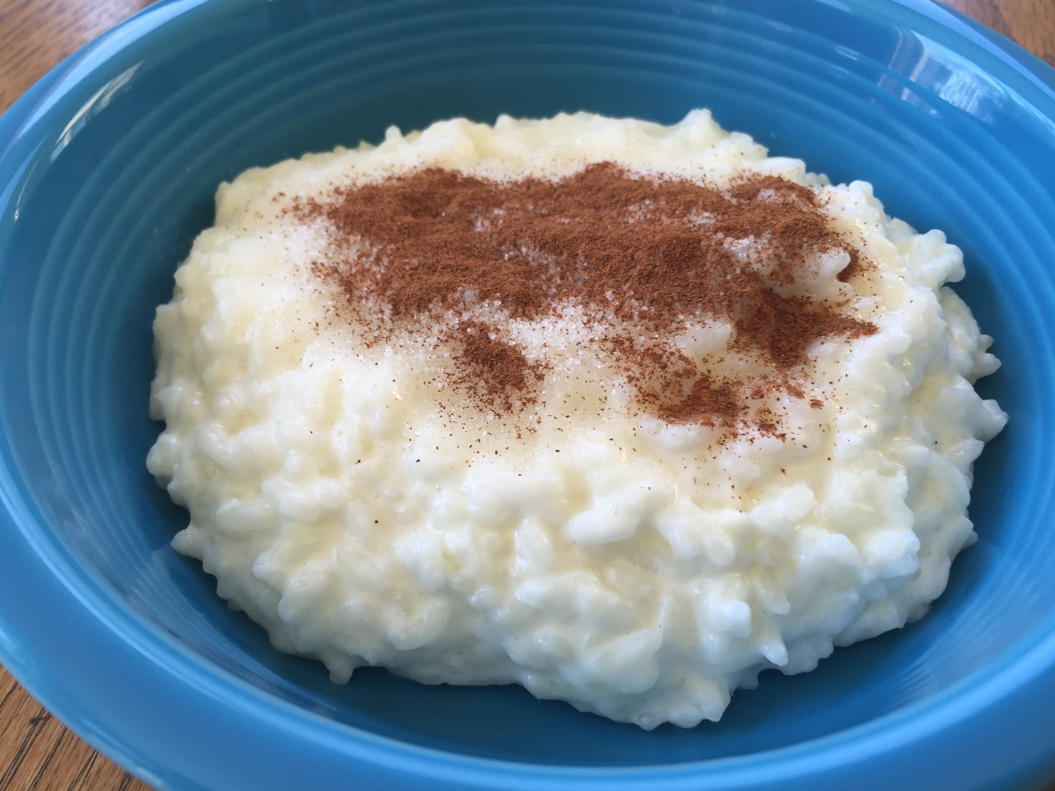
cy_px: 387
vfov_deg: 46.8
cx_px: 531
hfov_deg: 60.0
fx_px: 914
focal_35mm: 30
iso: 32
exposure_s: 1/60
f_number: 2.2
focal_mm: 4.15
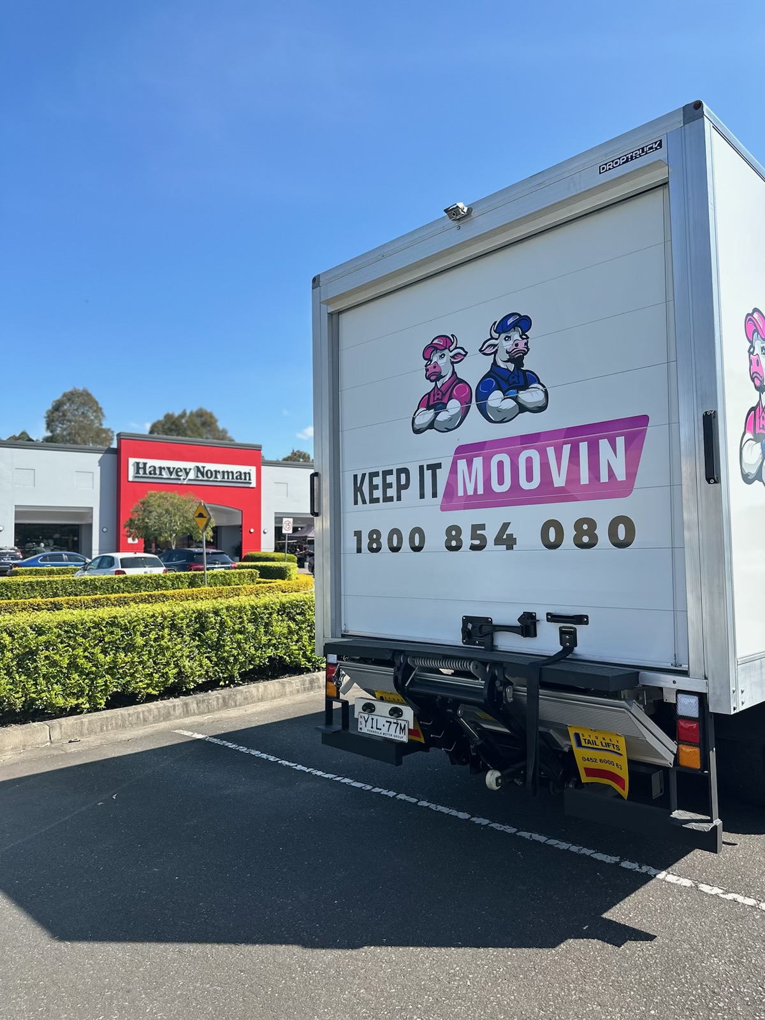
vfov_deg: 71.6
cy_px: 510
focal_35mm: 24
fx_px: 707
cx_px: 382
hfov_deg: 56.8
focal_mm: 6.86
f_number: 1.78
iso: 80
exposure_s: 1/3058
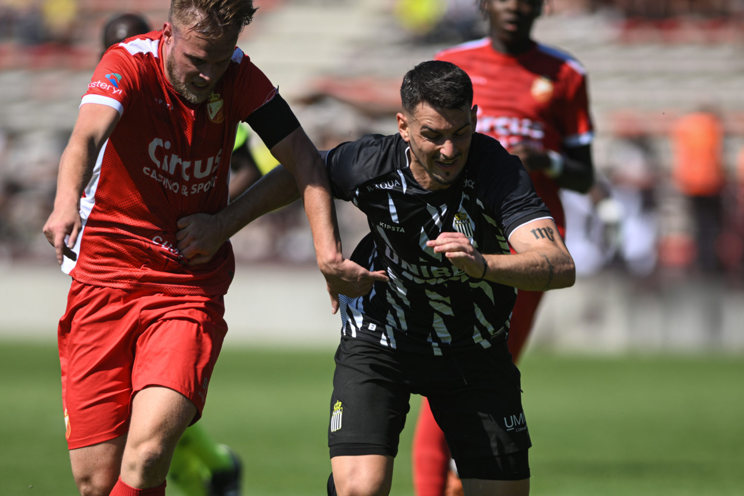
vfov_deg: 2.8
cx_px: 467
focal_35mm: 493
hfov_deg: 4.2
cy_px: 334
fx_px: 10189
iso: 50
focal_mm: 300
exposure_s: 1/1250
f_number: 2.8
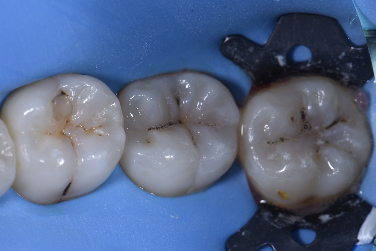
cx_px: 188
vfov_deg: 13.1
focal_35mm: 105
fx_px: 1097
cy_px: 126
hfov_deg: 19.4
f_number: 32
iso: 200
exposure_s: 1/200
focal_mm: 105
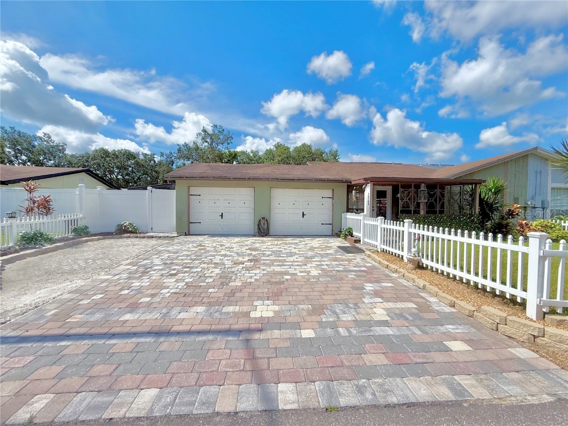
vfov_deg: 85.7
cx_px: 284
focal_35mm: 14
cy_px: 213
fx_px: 230
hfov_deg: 102.1
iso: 50
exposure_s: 1/2976
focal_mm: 2.22
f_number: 2.2
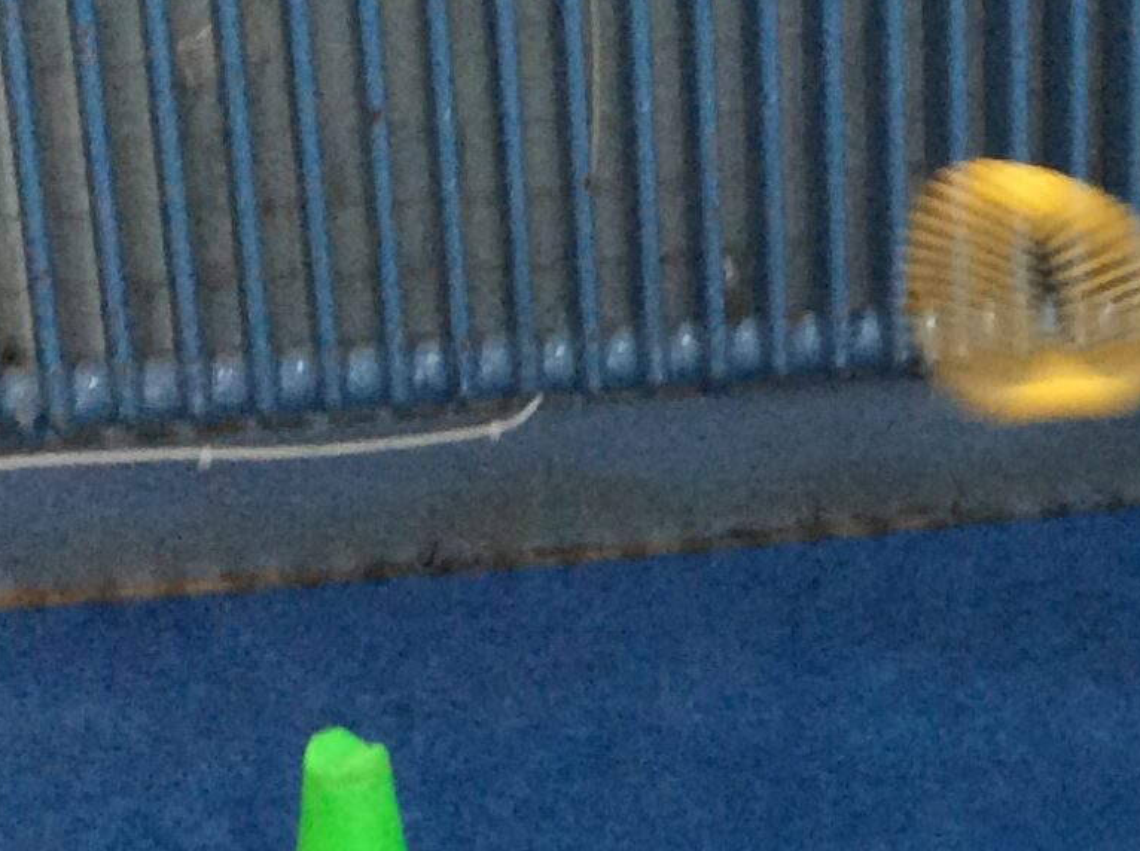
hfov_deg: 17.9
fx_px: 3518
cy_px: 536
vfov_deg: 13.8
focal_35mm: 107
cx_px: 1183
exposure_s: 1/25
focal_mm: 3.3
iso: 160
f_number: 2.4
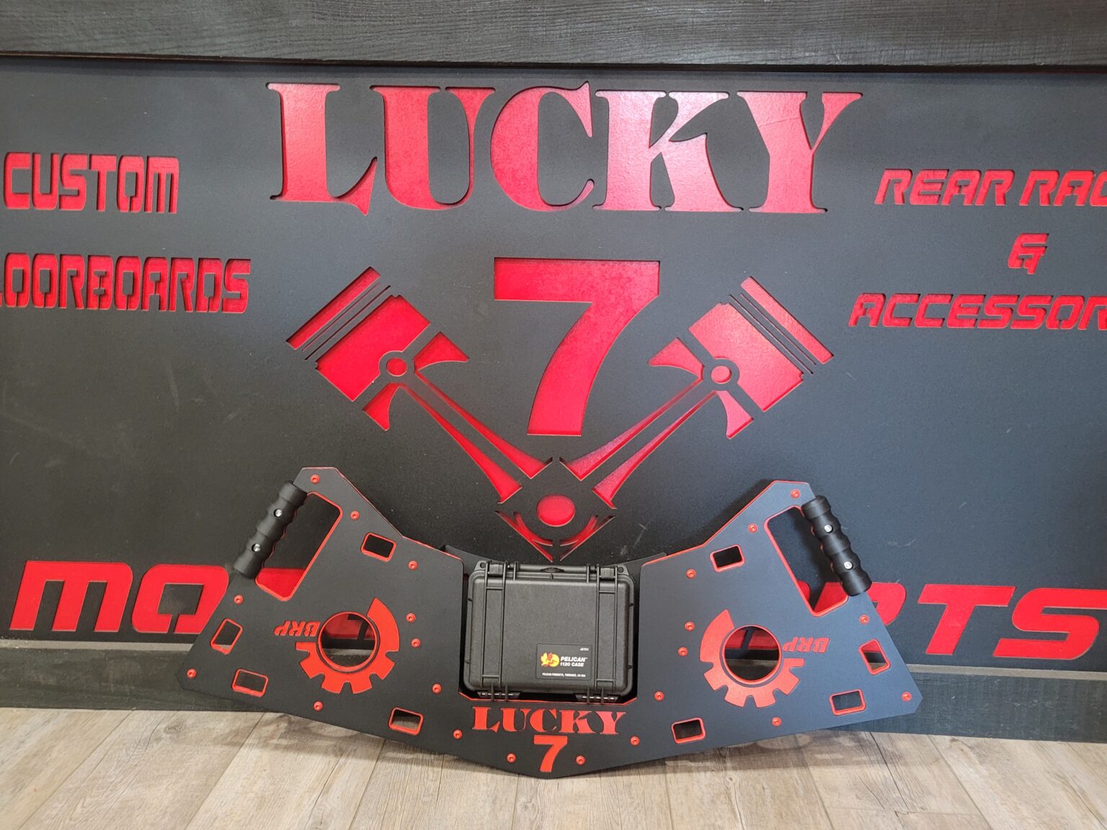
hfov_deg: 69.4
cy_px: 415
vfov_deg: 54.9
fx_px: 799
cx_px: 554
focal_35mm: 25
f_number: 1.8
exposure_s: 1/30
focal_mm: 7
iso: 640
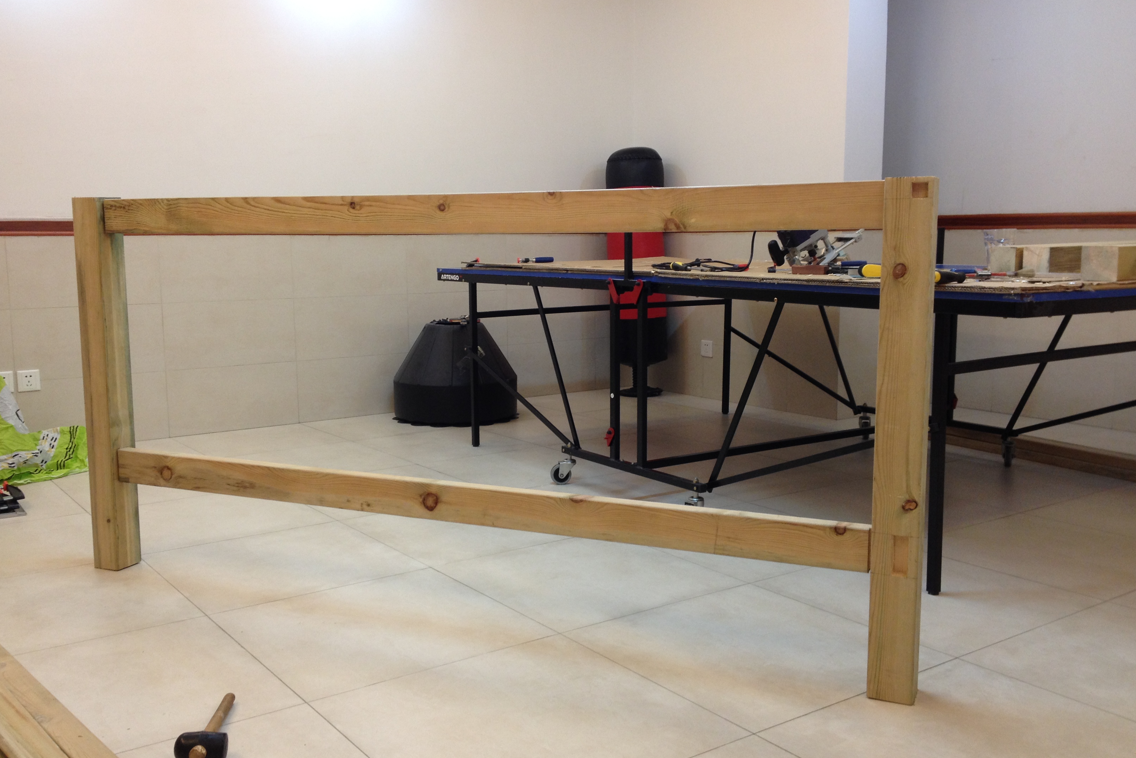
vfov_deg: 35.9
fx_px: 1168
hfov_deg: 51.9
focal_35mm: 37
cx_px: 565
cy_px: 383
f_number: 2.4
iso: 80
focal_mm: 4.28
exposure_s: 1/20
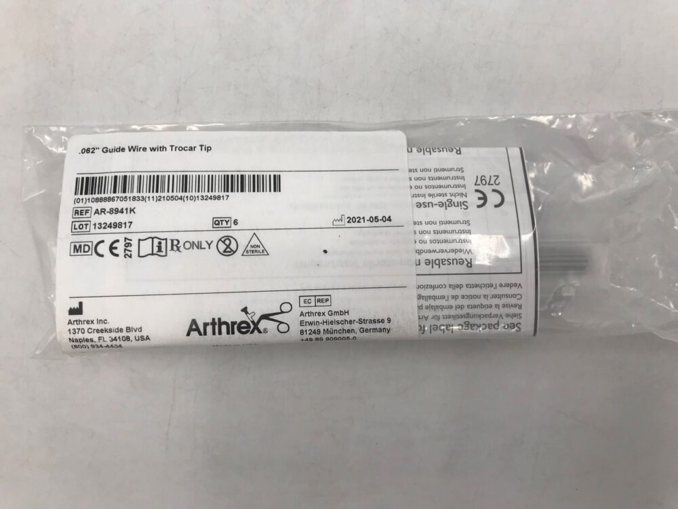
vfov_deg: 49.7
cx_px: 339
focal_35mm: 28
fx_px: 548
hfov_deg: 63.4
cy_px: 254
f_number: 1.8
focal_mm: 3.99
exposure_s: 1/120
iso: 32
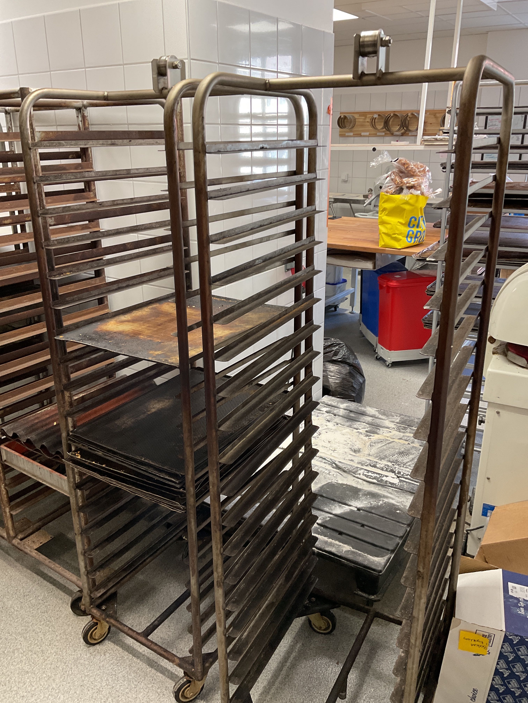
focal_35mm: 29
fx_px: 590
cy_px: 352
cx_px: 264
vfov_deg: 61.7
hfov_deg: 48.2
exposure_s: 1/50
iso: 64
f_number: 1.8
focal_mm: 3
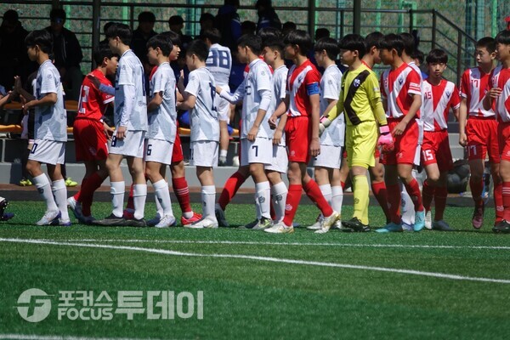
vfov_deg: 2.7
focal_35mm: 500
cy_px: 170
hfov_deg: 4.1
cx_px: 255
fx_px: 7083
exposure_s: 1/1250
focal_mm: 183.43
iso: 100
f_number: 4
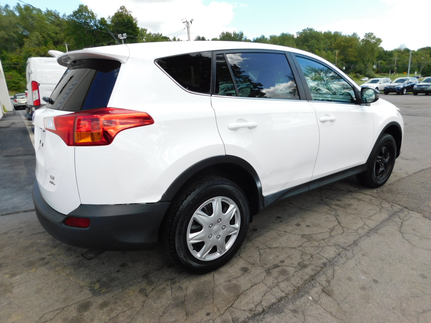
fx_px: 286
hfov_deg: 73.9
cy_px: 162
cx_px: 216
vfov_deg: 58.9
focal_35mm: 23
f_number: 3
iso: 125
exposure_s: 1/640
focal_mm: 4
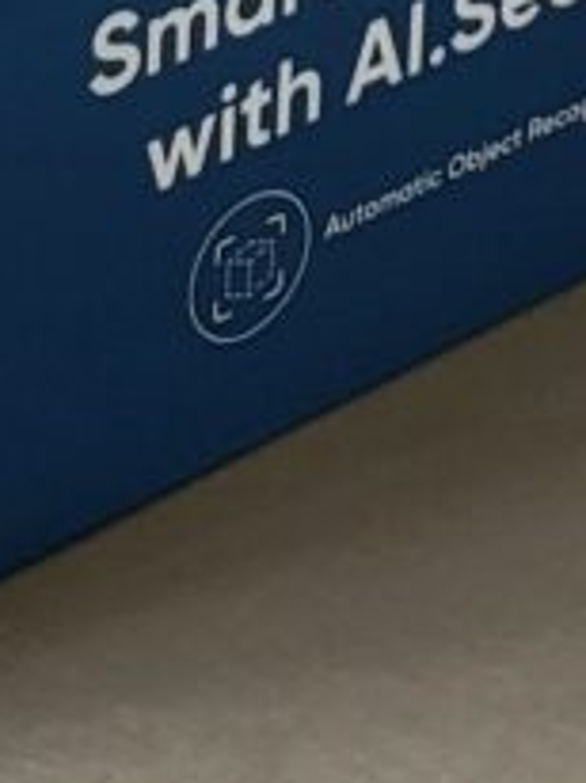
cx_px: -15
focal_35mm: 194
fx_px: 4388
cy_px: -1471
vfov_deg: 8.7
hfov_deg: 7.6
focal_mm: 4.25
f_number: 1.8
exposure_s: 1/100
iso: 200
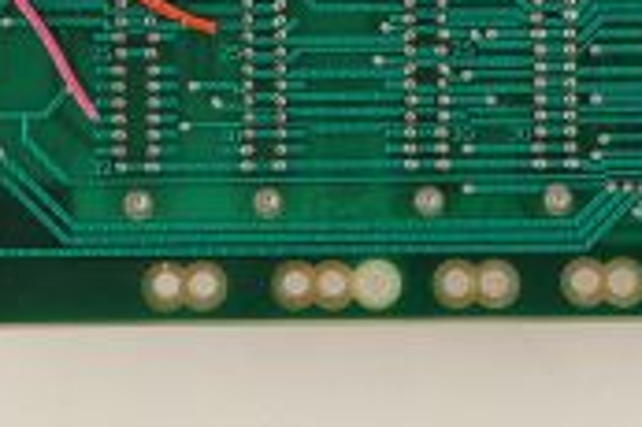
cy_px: -310
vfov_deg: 7.7
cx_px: 835
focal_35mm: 173
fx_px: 3082
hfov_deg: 11.6
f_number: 13
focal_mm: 50
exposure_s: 1/125
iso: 1600
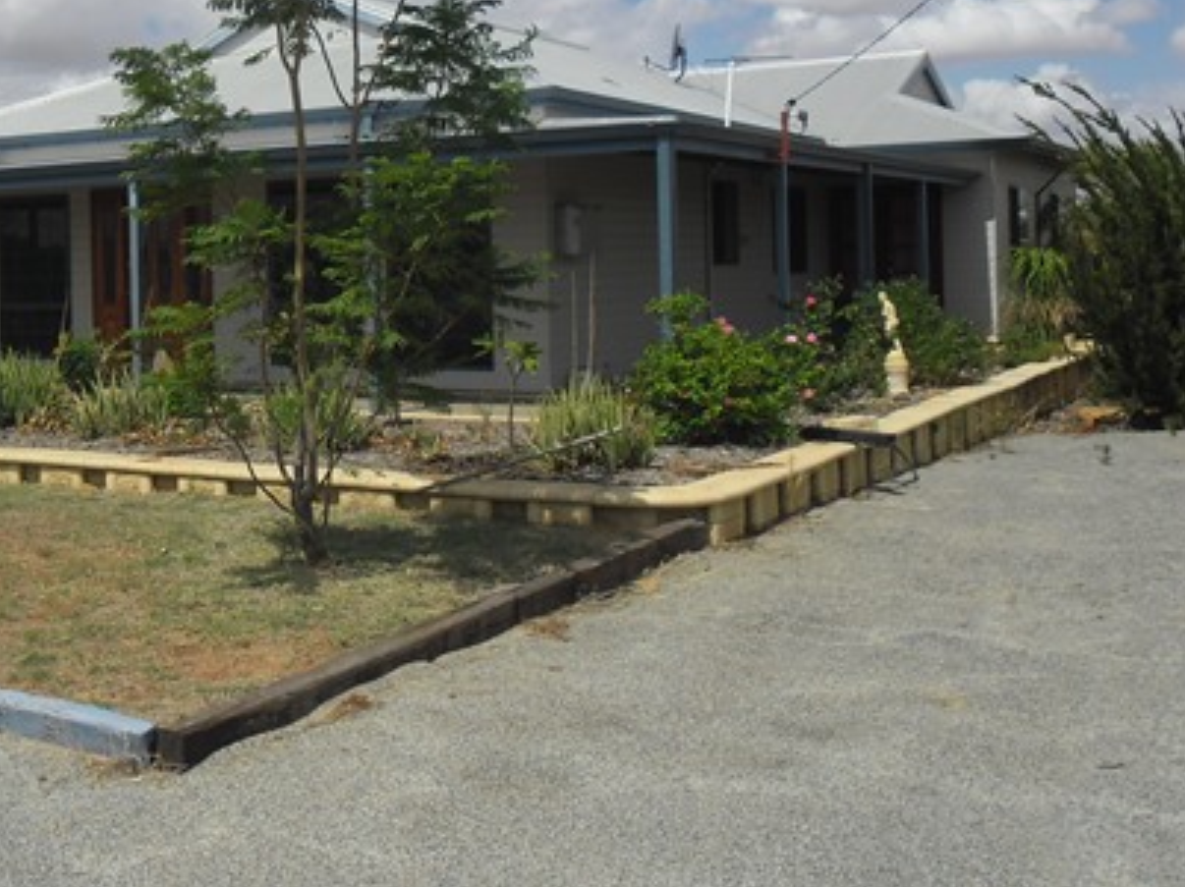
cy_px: 248
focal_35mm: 43
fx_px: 1471
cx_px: 354
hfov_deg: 43.0
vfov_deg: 33.1
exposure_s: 1/304
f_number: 9
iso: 80
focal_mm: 4.9
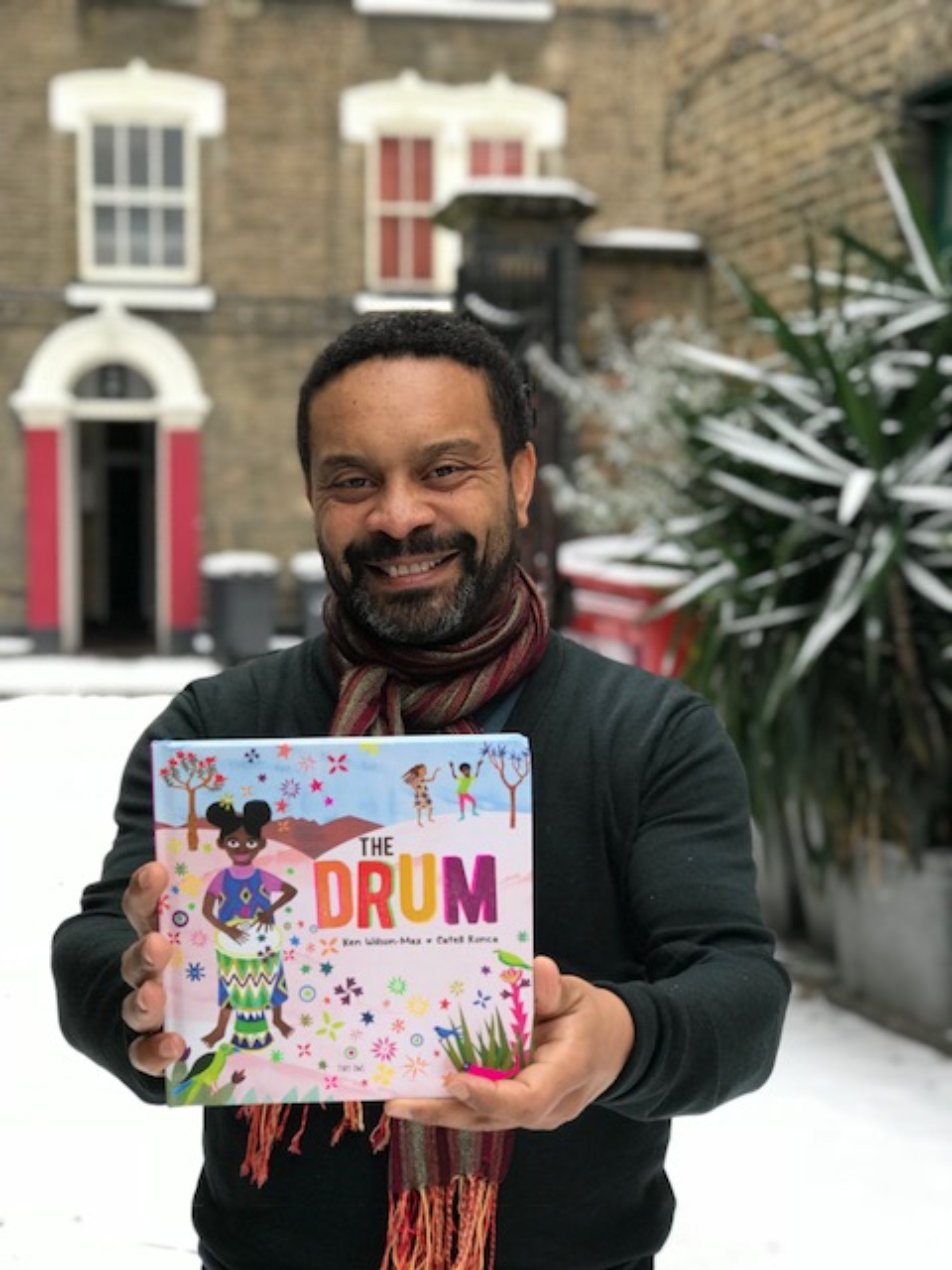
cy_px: 635
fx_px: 2090
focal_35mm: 57
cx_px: 476
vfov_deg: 33.8
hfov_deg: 25.7
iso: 25
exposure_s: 1/50
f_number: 2.8
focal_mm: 6.6
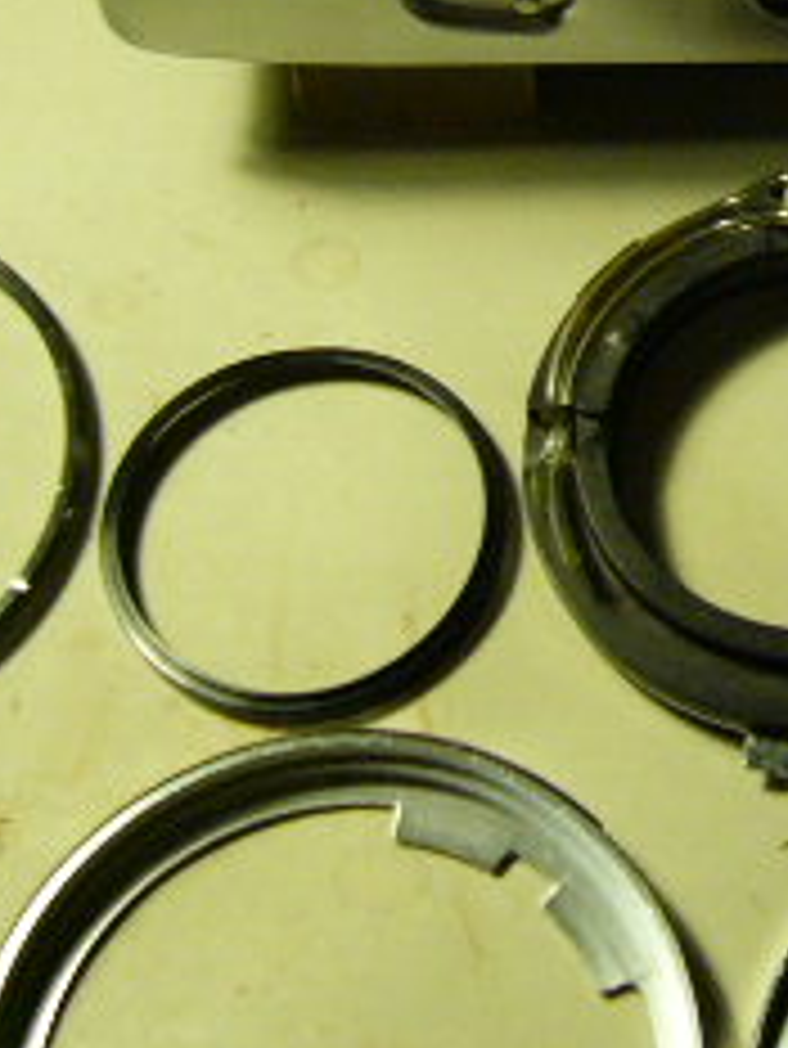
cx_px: 793
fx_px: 2911
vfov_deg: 20.2
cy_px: 225
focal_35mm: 96
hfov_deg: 15.1
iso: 300
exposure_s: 1/60
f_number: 2.8
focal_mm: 5.8
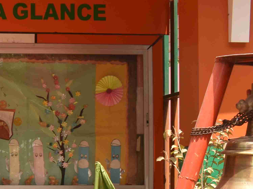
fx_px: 928
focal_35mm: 127
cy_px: 196
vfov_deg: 11.5
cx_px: -244
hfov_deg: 13.4
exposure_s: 1/125
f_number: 9
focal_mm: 22
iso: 100
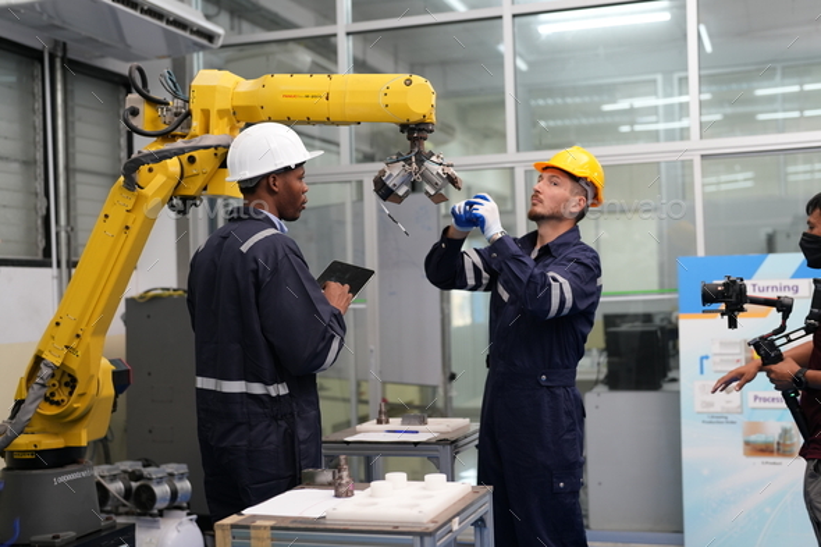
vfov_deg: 27.0
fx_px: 1140
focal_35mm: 50
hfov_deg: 39.6
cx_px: 410
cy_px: 274
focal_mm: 50
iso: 500
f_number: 2.2
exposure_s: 1/160
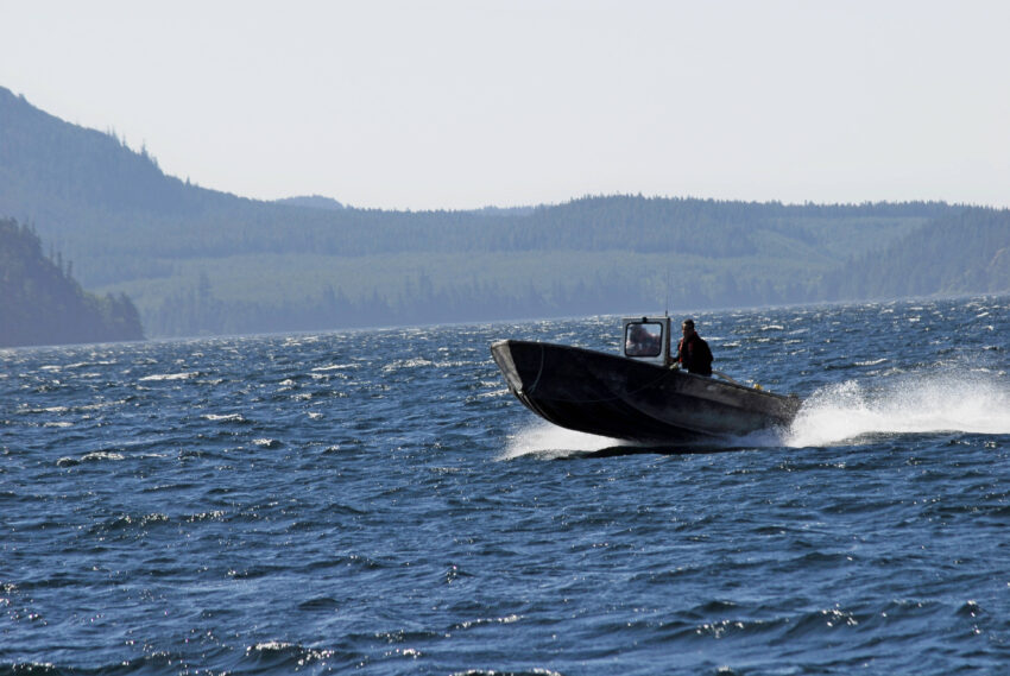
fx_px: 8427
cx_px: 505
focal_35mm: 300
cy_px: 338
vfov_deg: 4.6
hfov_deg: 6.9
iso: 100
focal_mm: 200
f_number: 9
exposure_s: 1/320
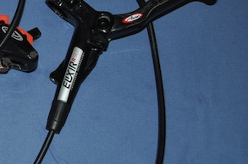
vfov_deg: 16.5
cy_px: 44
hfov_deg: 21.9
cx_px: -89
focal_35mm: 82
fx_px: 564
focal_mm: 20
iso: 450
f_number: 3.8
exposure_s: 1/60
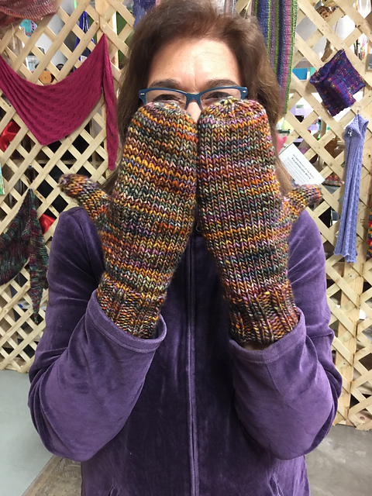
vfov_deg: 61.7
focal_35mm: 29
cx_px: 186
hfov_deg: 48.2
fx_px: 416
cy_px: 248
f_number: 2.2
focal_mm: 4.15
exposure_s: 1/4
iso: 64
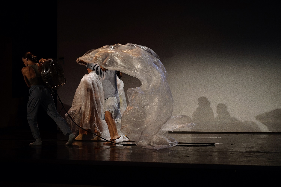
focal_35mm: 55
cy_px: 94
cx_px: 140
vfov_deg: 24.6
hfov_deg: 36.2
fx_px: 429
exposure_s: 1/125
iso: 320
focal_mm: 55
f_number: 1.8
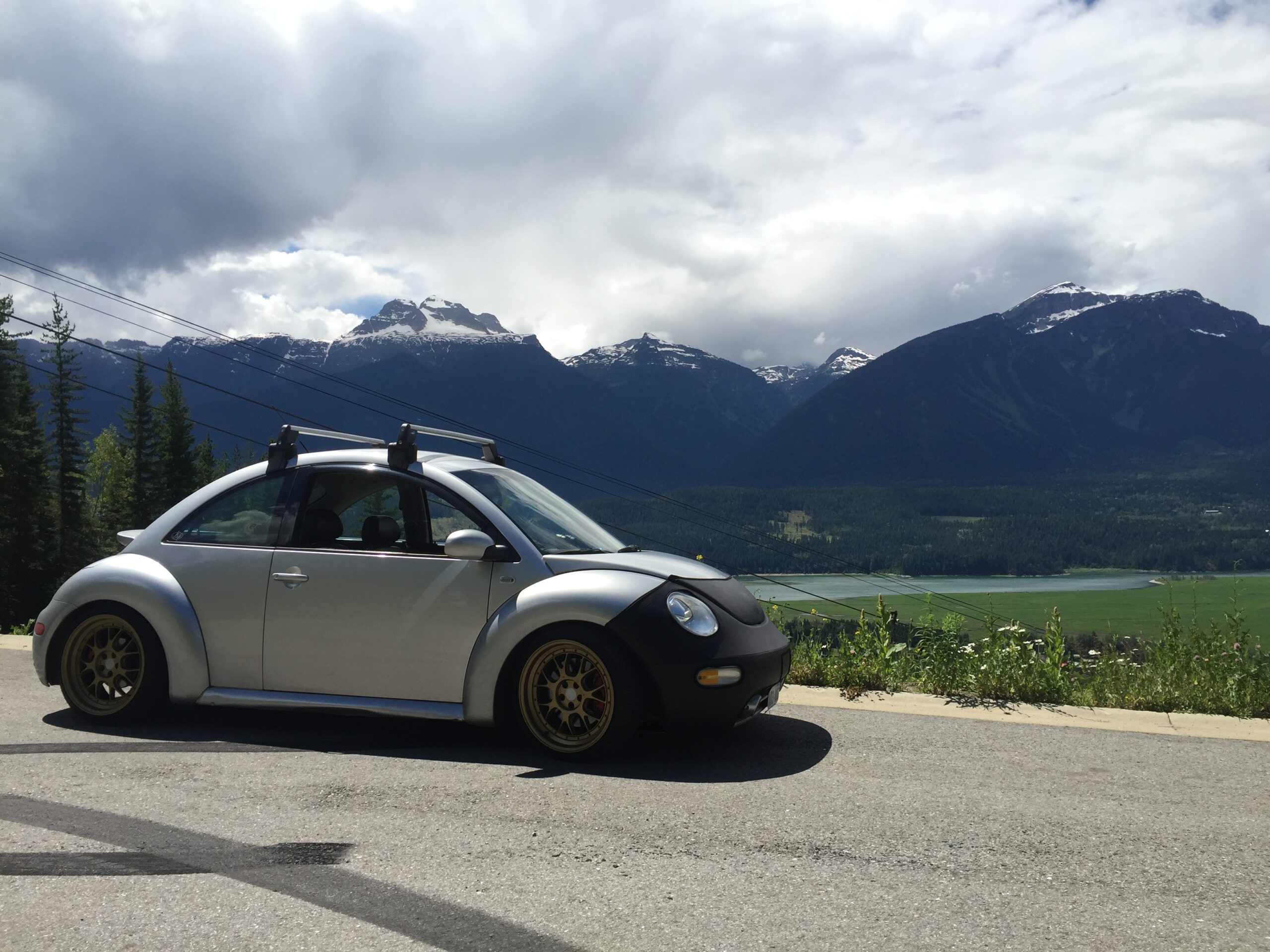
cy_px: 476
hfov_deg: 61.7
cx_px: 635
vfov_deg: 48.2
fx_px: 1064
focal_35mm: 29
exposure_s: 1/2198
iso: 32
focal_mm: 4.15
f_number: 2.2
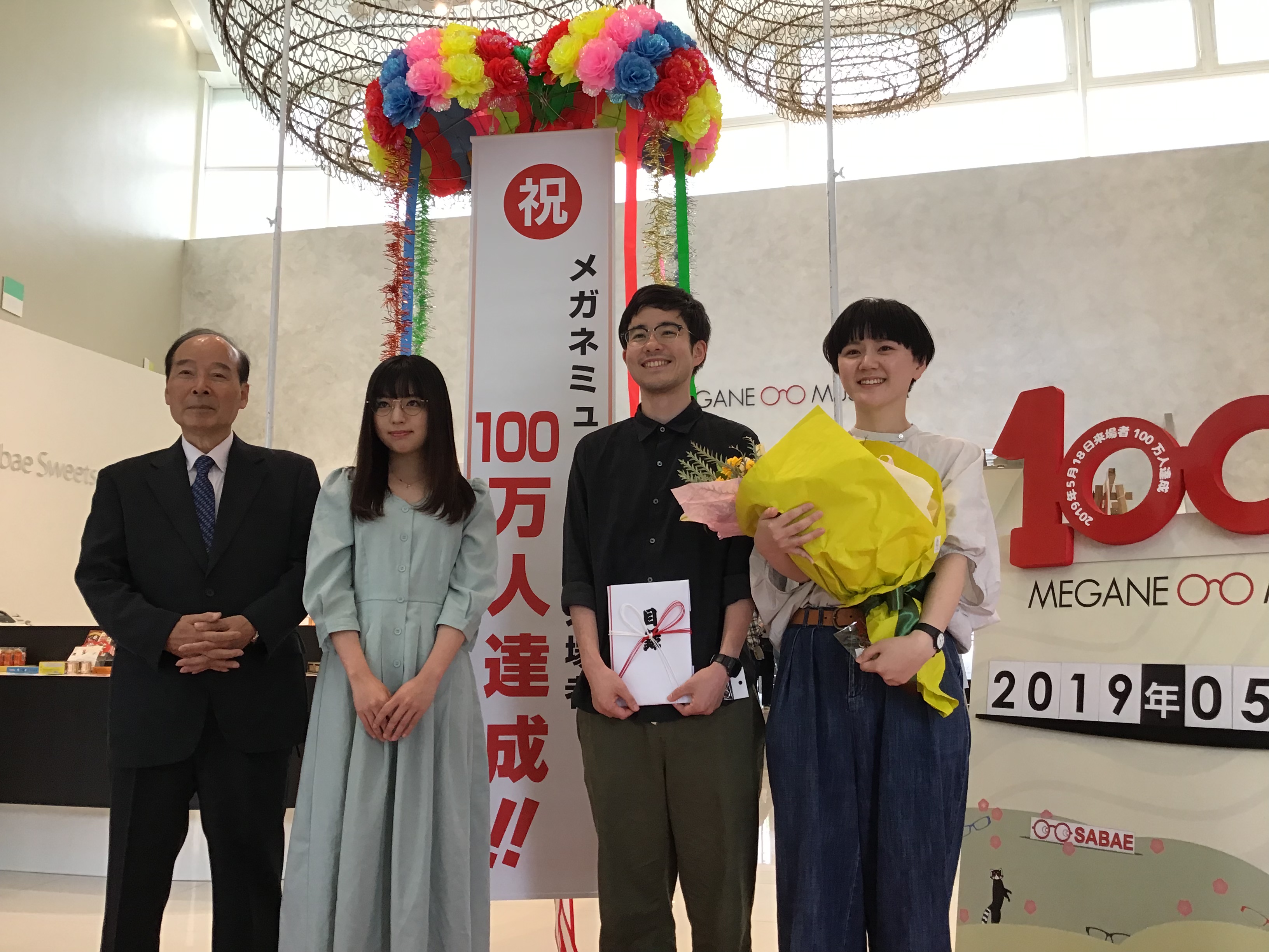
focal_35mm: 31
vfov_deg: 45.4
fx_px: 1136
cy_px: 476
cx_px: 634
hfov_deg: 58.4
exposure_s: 1/40
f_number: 2.4
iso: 25
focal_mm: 3.3
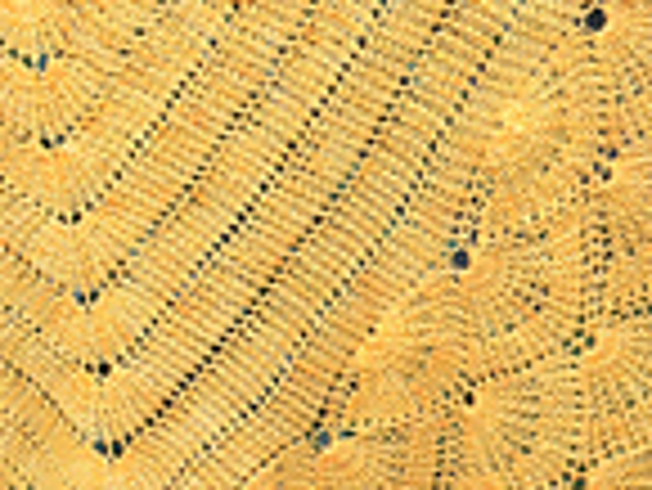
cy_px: 402
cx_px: 288
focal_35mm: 100
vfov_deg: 14.7
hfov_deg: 19.6
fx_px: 1885
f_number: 2.2
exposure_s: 1/30
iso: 25
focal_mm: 4.15
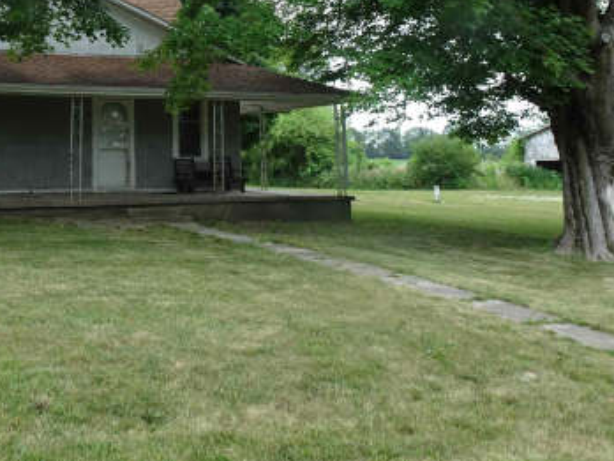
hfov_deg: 39.9
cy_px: 53
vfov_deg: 30.3
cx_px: 144
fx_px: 816
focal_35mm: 46
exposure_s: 1/100
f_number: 3.5
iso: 80
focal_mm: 4.1
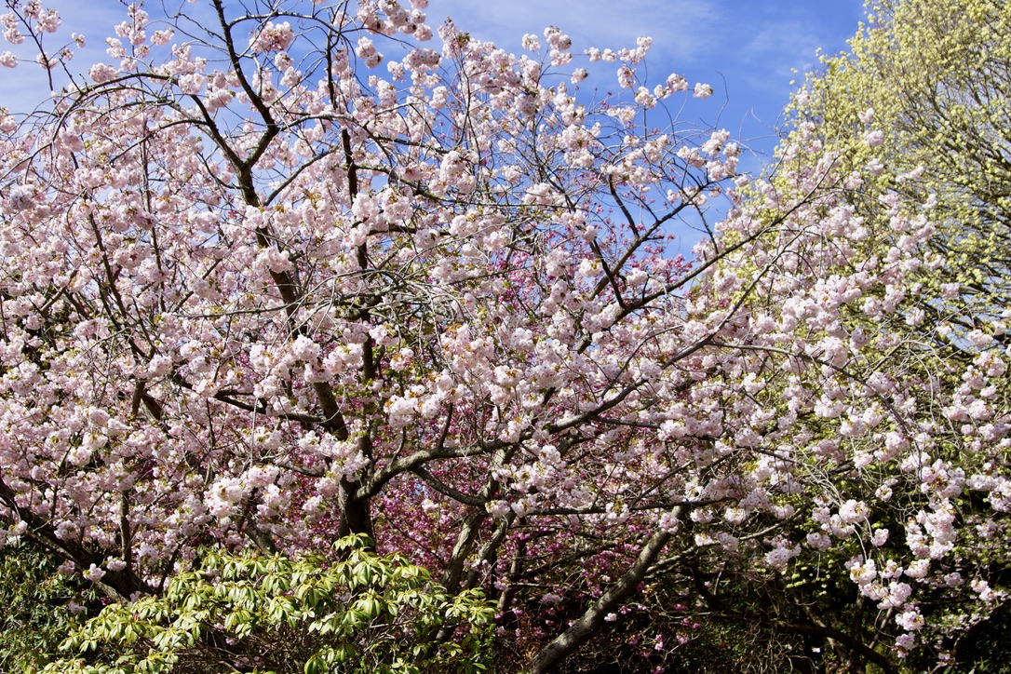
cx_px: 506
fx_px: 1179
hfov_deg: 46.4
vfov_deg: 31.9
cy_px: 337
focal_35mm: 42
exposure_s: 1/500
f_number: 4.5
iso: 100
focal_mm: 28
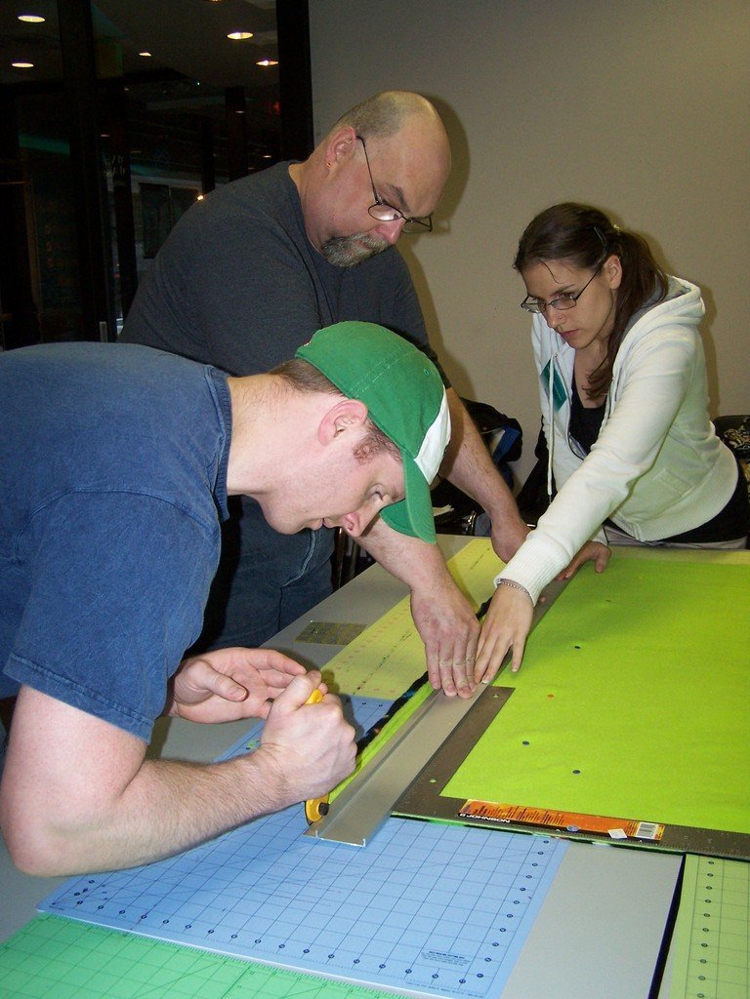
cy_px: 500
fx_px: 1098
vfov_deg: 49.0
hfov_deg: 37.7
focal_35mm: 38
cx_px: 375
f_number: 2.8
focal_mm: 6.3
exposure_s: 1/60
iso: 140
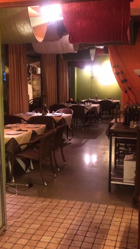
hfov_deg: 27.1
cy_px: 122
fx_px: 290
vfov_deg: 46.4
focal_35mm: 44
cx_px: 66
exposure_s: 1/17
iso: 400
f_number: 2.2
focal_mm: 4.15
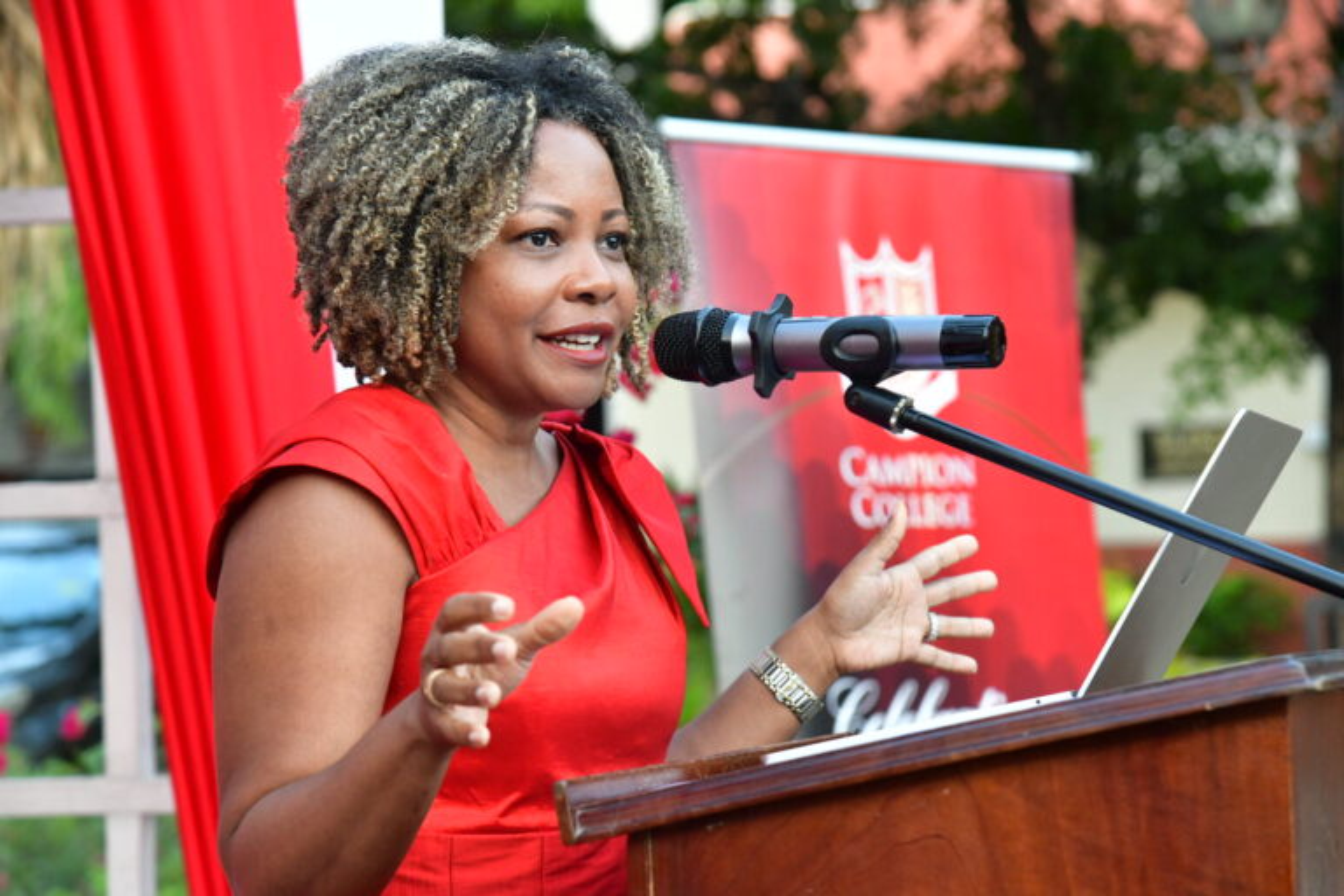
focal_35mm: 105
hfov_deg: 19.5
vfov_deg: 13.0
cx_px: 672
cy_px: 448
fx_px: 3920
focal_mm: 105
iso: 3200
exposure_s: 1/200
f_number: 5.6
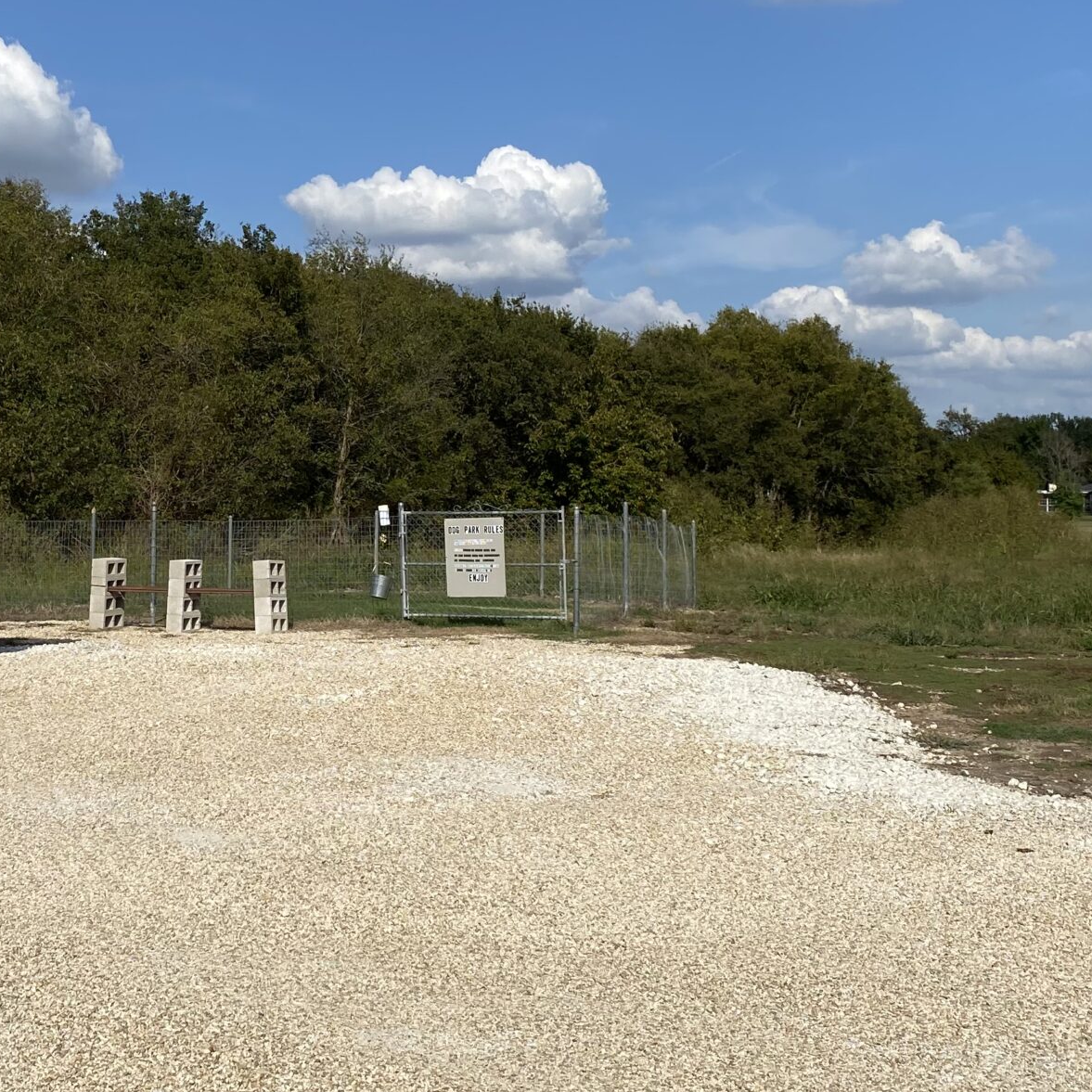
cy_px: 486
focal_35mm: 50
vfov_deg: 34.0
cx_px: 318
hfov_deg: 33.6
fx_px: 1785
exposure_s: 1/5495
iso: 32
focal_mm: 4.25
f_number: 1.8
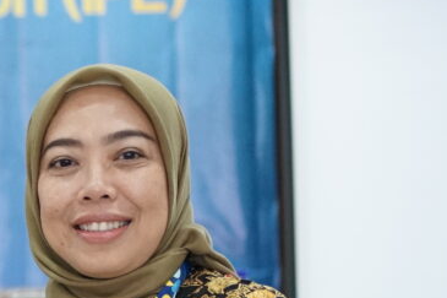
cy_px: 370
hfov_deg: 13.2
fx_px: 1787
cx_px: -287
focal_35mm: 144
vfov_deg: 9.4
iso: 1600
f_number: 1.8
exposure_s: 1/125
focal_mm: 35
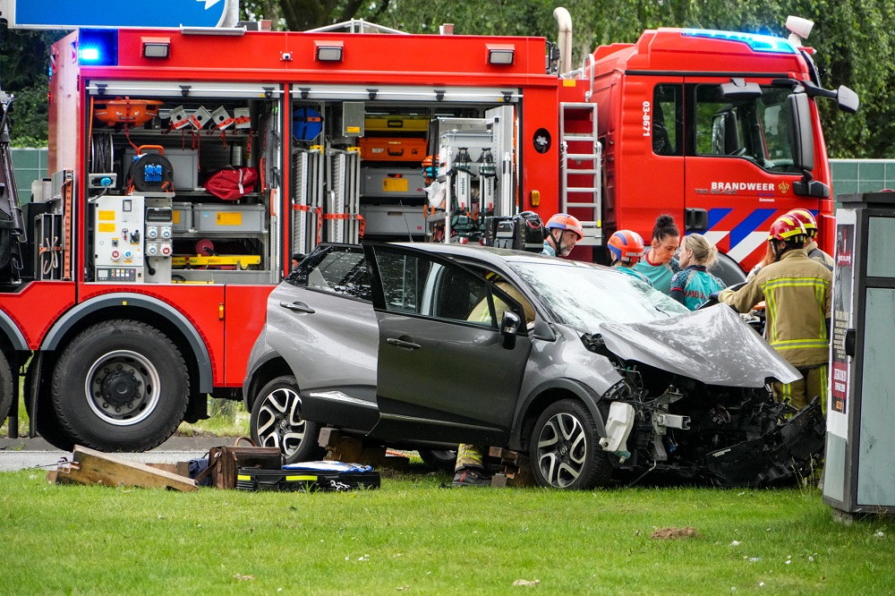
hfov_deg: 8.8
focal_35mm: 233
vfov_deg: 5.9
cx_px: 448
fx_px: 5790
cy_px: 298
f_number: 8
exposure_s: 1/800
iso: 6400
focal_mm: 233
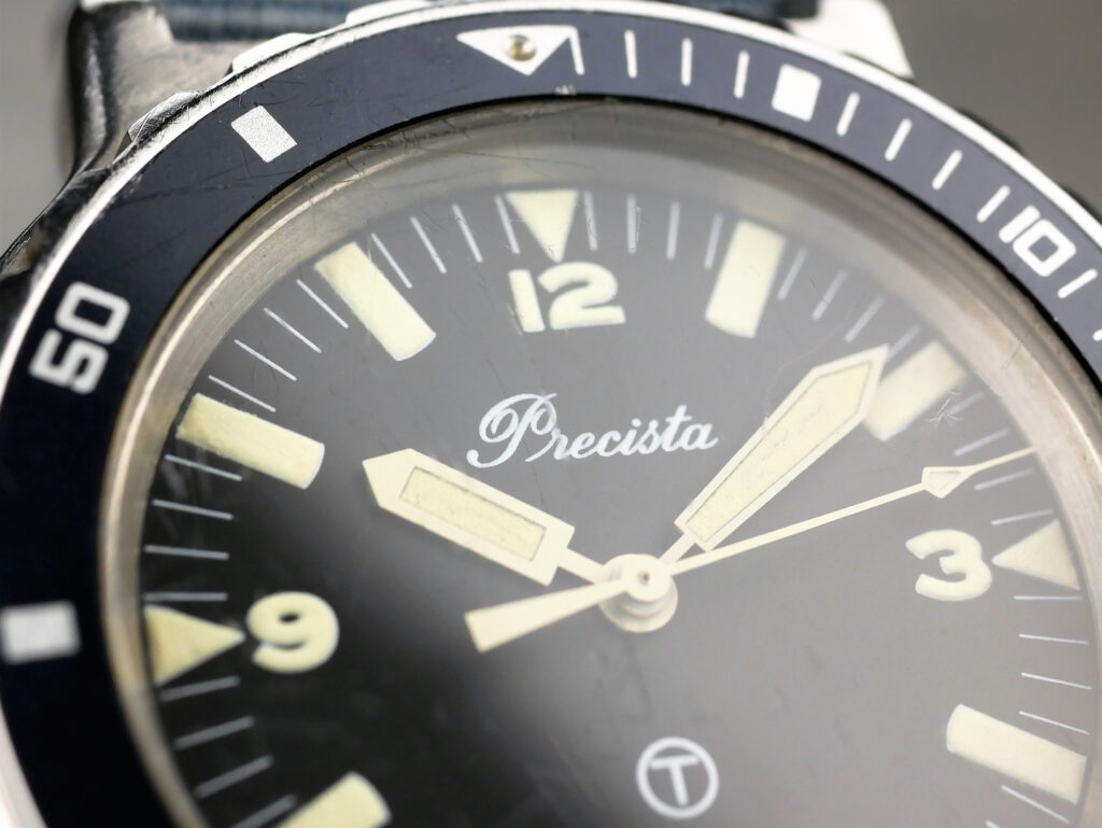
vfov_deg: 24.4
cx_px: 551
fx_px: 1911
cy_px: 414
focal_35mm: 60
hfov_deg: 32.2
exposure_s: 1/200
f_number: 5.6
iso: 800
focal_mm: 30
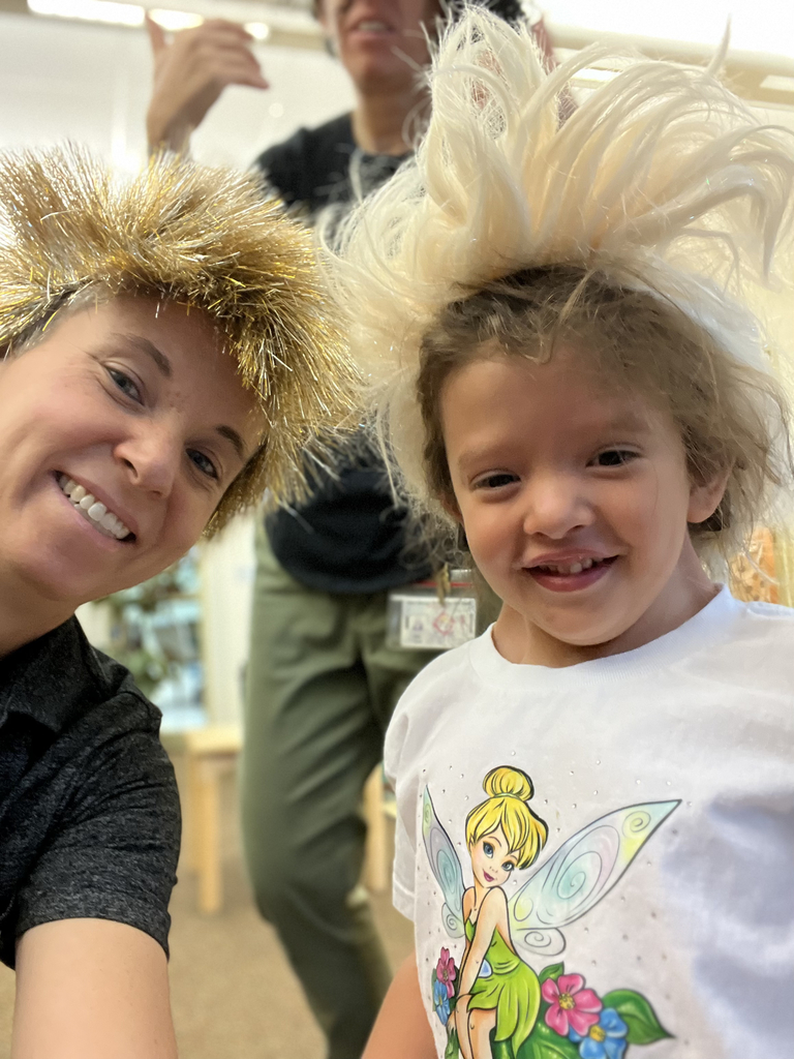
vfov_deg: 60.0
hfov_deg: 46.8
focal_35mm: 30
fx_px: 917
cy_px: 530
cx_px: 397
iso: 320
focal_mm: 2.71
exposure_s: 1/40
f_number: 2.2
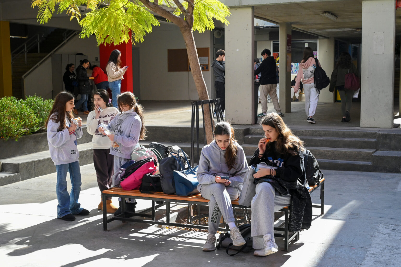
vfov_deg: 27.5
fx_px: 545
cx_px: 200
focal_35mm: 49
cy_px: 134
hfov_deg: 40.4
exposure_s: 1/1000
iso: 1600
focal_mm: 49
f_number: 6.3
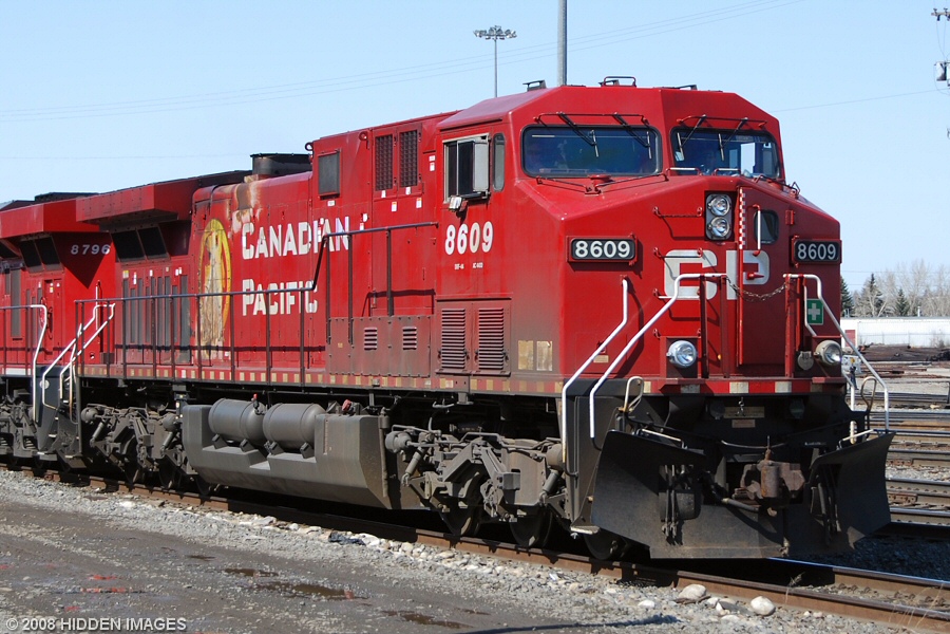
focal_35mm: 63
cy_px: 317
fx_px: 1662
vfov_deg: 21.6
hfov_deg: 31.9
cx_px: 475
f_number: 5.6
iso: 100
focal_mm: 42
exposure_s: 1/320
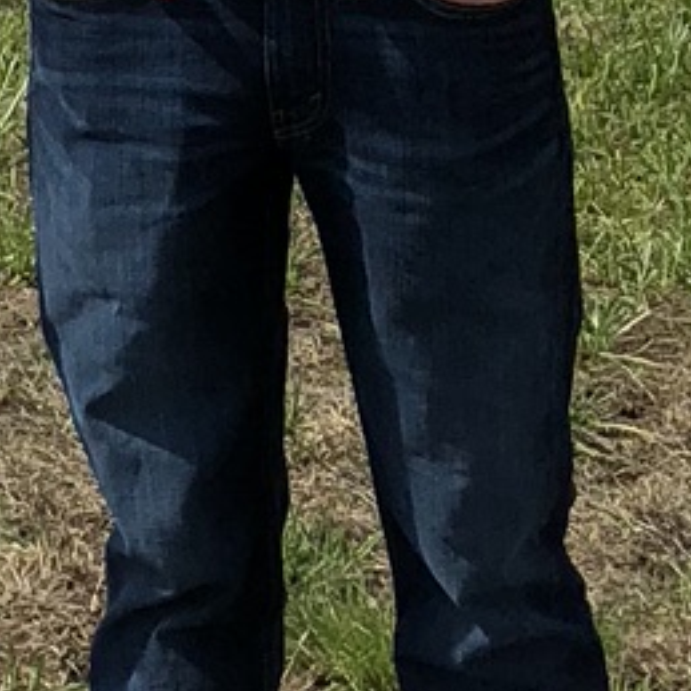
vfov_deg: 8.2
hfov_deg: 8.9
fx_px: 4427
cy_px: -958
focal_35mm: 196
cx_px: 131
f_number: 1.8
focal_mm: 4
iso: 20
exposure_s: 1/2825
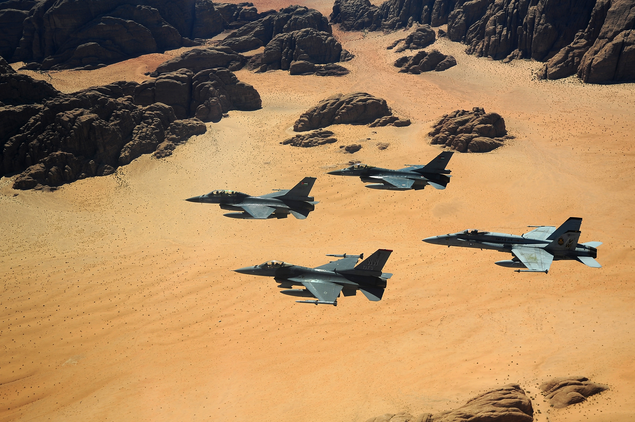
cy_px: 212
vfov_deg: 25.0
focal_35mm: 54
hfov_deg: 36.9
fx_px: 952
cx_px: 331
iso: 200
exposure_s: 1/400
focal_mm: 50
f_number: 6.3
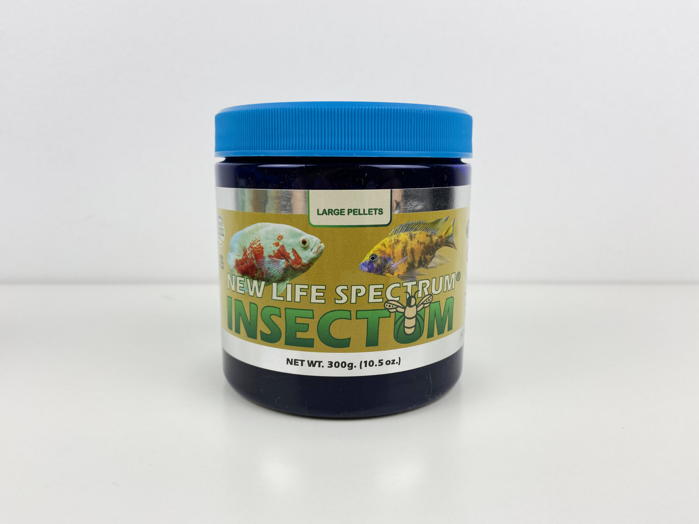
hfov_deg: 67.3
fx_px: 525
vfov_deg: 53.1
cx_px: 350
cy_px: 262
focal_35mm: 26
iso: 32
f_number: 1.8
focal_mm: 4.25
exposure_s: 1/199
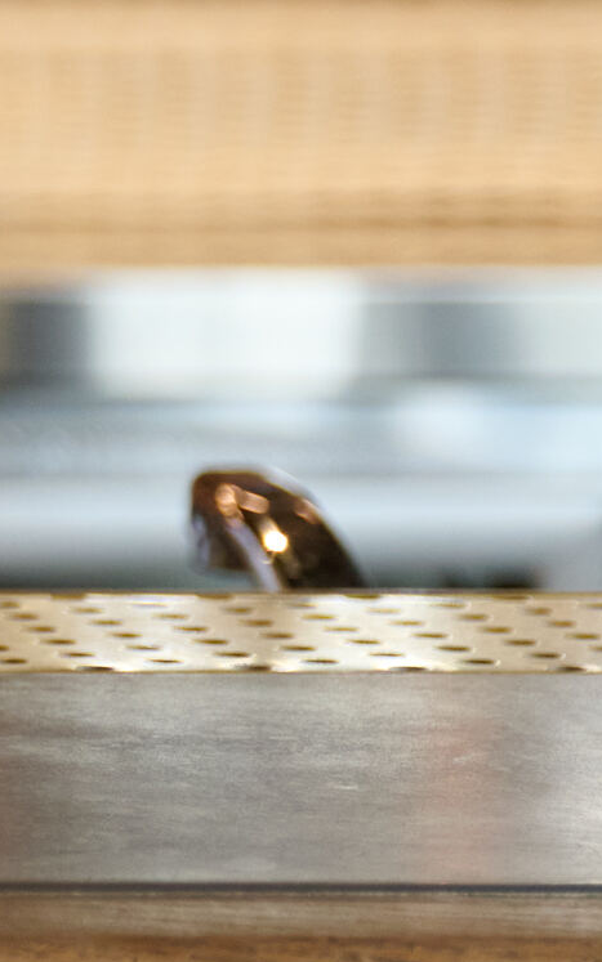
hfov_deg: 4.4
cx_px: -1934
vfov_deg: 7.7
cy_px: -231
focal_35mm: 270
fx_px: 7086
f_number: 2.8
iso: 400
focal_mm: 48
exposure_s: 1/125
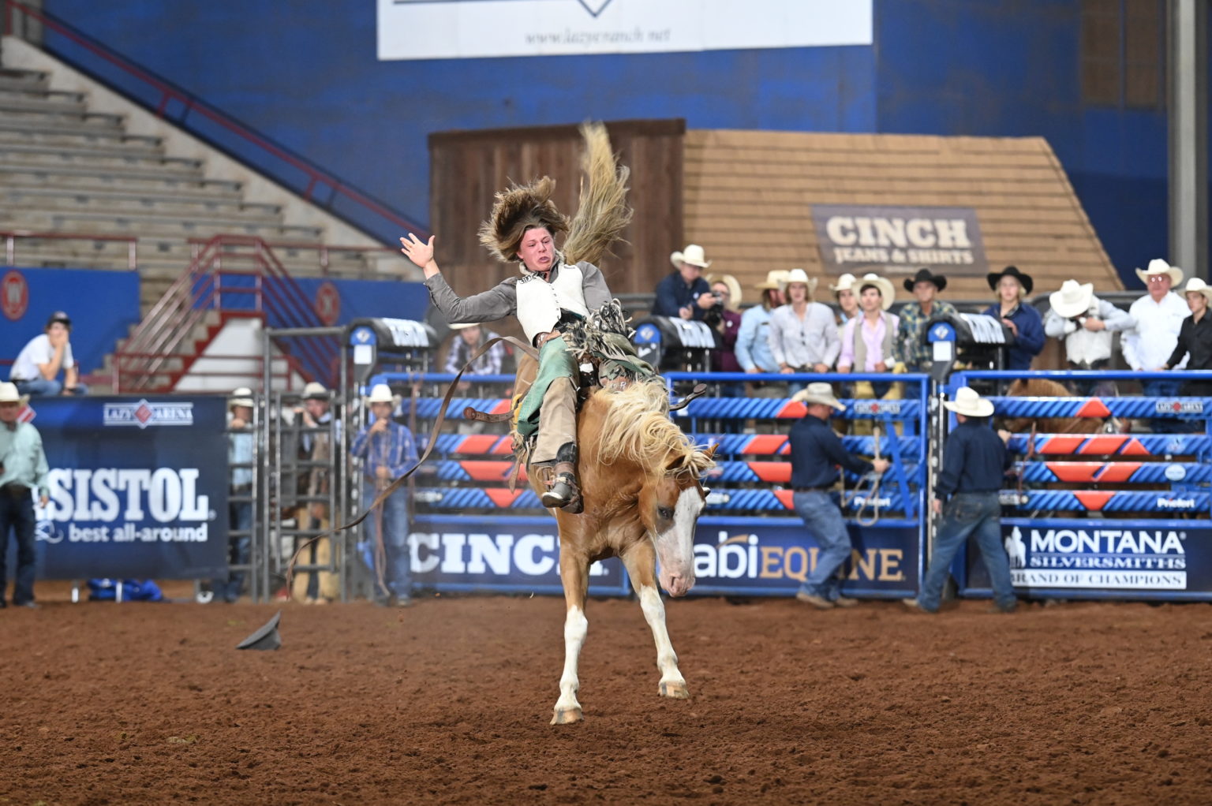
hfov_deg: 8.6
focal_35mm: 240
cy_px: 403
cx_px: 606
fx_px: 8075
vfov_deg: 5.7
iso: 4000
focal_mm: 200
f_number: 4
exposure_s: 1/320
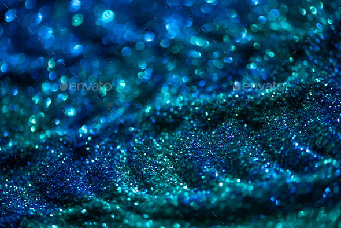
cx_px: 170
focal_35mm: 105
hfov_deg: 19.4
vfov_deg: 13.1
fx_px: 995
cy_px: 114
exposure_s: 1/800
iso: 100
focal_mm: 105
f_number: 3.5
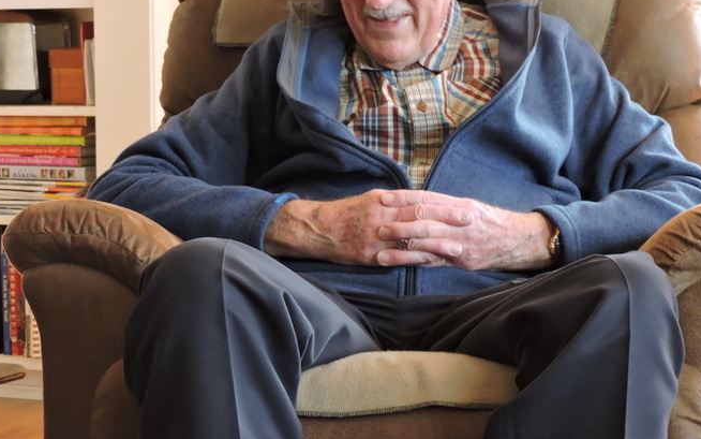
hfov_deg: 16.8
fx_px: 2369
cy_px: 185
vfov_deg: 10.6
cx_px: 433
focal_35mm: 124
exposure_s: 1/25
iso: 450
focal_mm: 15.2
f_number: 4
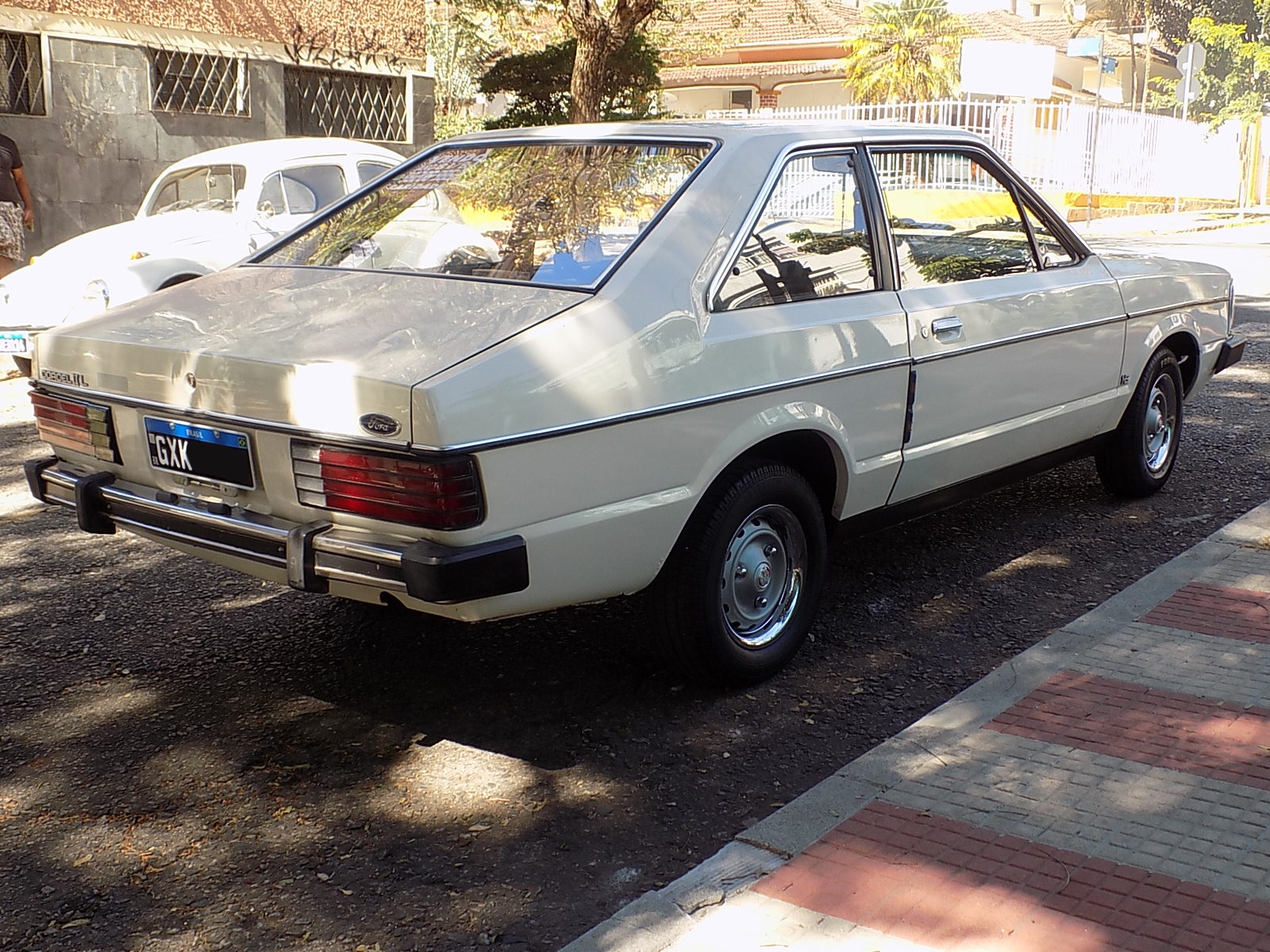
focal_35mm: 41
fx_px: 1504
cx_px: 635
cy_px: 476
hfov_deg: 45.8
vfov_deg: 35.1
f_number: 3.6
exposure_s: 1/100
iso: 80
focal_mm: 7.3
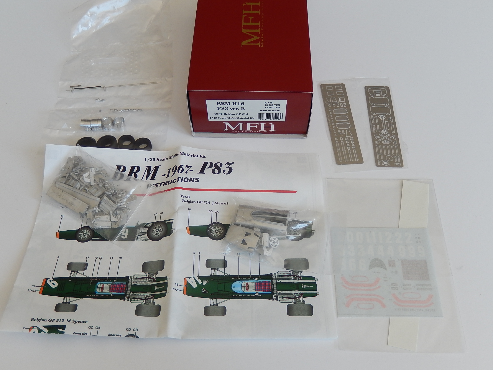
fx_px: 513
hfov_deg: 51.4
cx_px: 246
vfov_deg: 39.7
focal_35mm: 36
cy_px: 185
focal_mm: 6.5
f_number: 4
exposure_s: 1/80
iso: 125
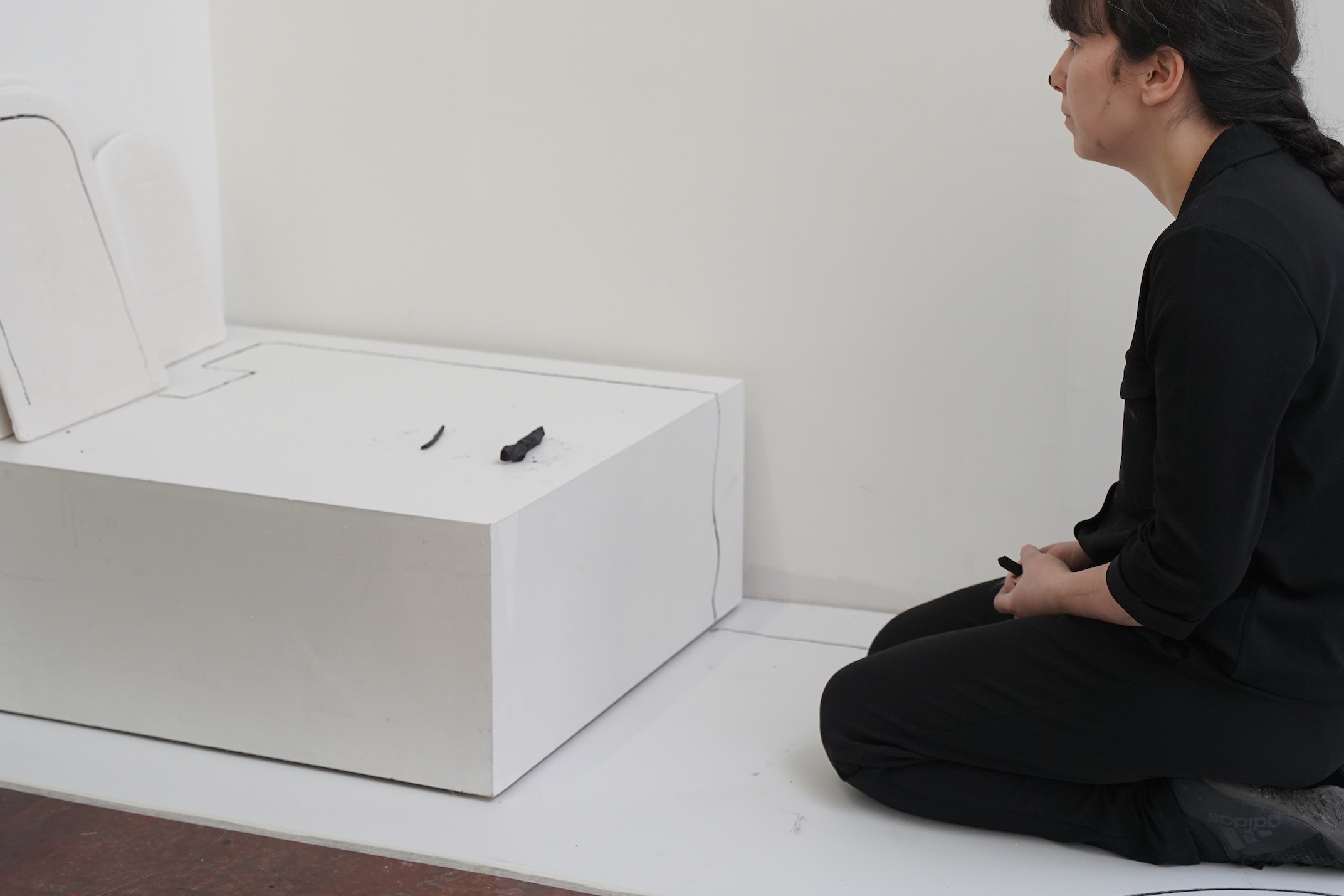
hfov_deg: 31.9
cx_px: 667
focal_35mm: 63
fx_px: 2352
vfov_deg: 21.5
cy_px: 356
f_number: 4
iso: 1600
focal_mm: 49
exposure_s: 1/160
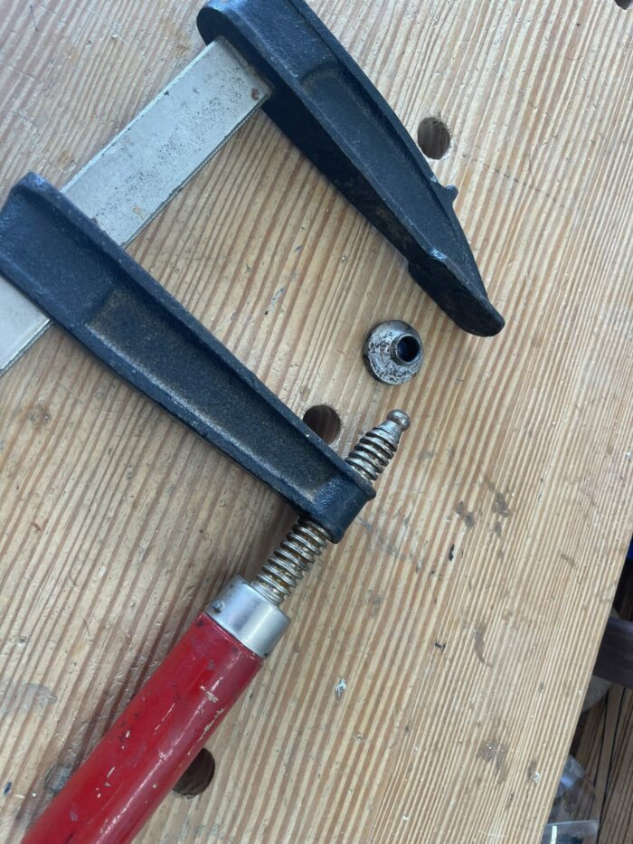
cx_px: 316
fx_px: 609
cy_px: 422
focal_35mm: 25
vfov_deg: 69.4
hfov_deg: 54.9
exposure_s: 1/120
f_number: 1.6
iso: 50
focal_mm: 5.1
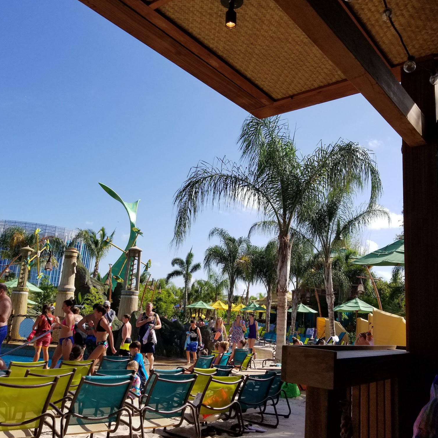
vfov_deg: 52.5
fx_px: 444
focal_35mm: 31
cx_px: 238
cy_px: 220
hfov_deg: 52.5
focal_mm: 4.25
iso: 50
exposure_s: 1/2144
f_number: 1.7
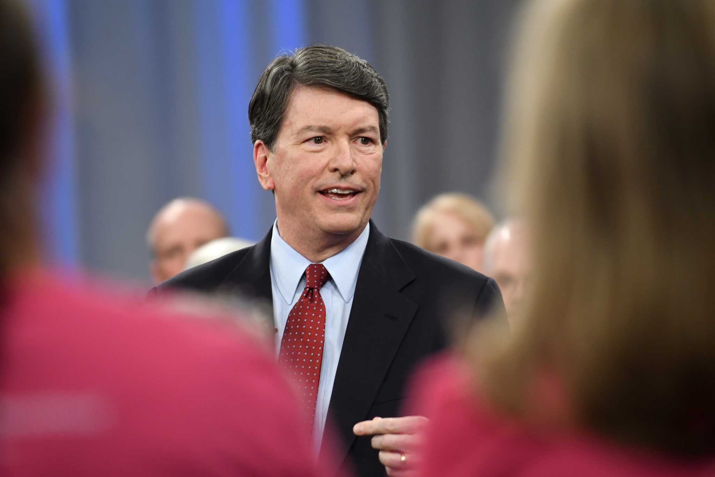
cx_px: 358
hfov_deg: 6.9
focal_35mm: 300
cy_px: 238
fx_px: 5957
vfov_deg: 4.6
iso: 1250
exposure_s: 1/320
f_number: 3.2
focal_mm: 200
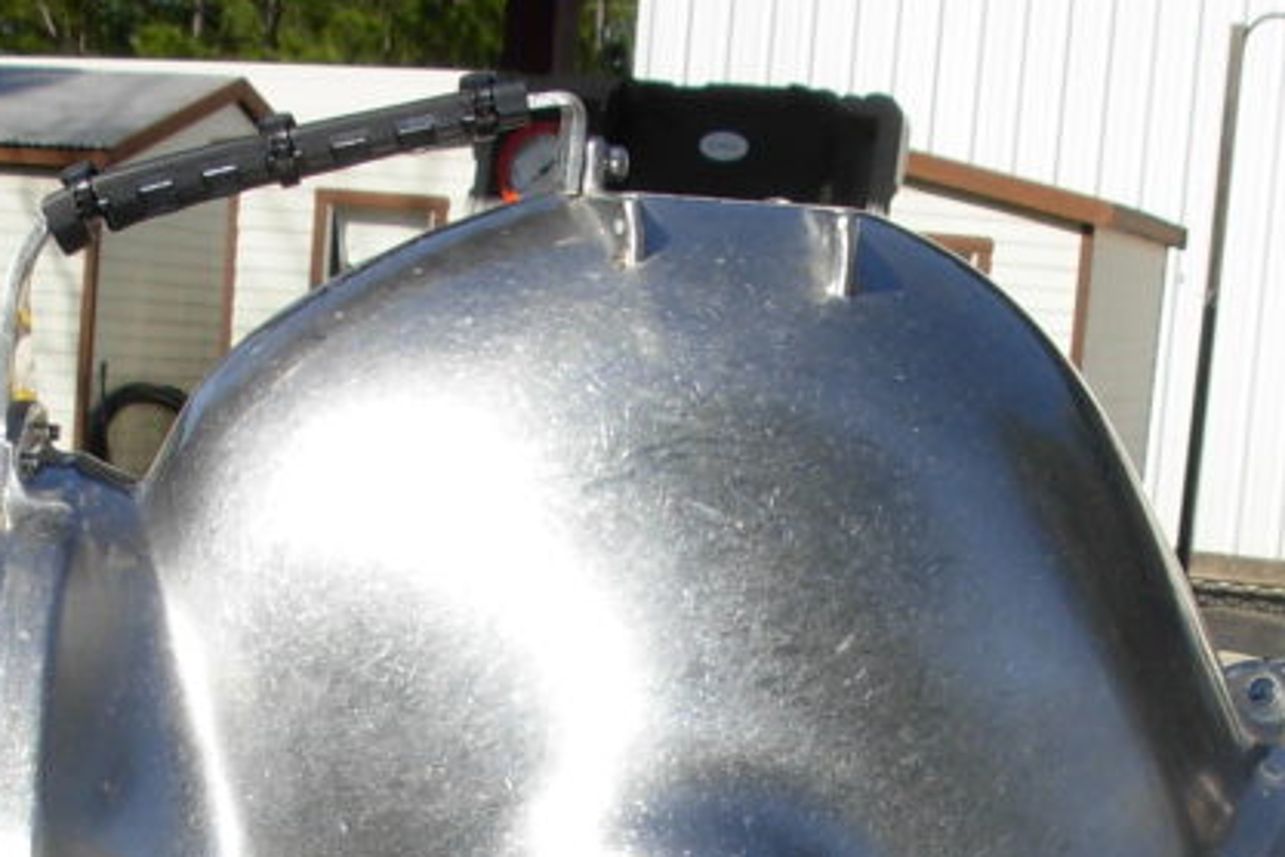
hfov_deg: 21.0
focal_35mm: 97
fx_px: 3462
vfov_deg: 13.6
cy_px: 1073
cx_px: 549
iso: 79
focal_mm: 6.3
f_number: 4.9
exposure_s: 1/542
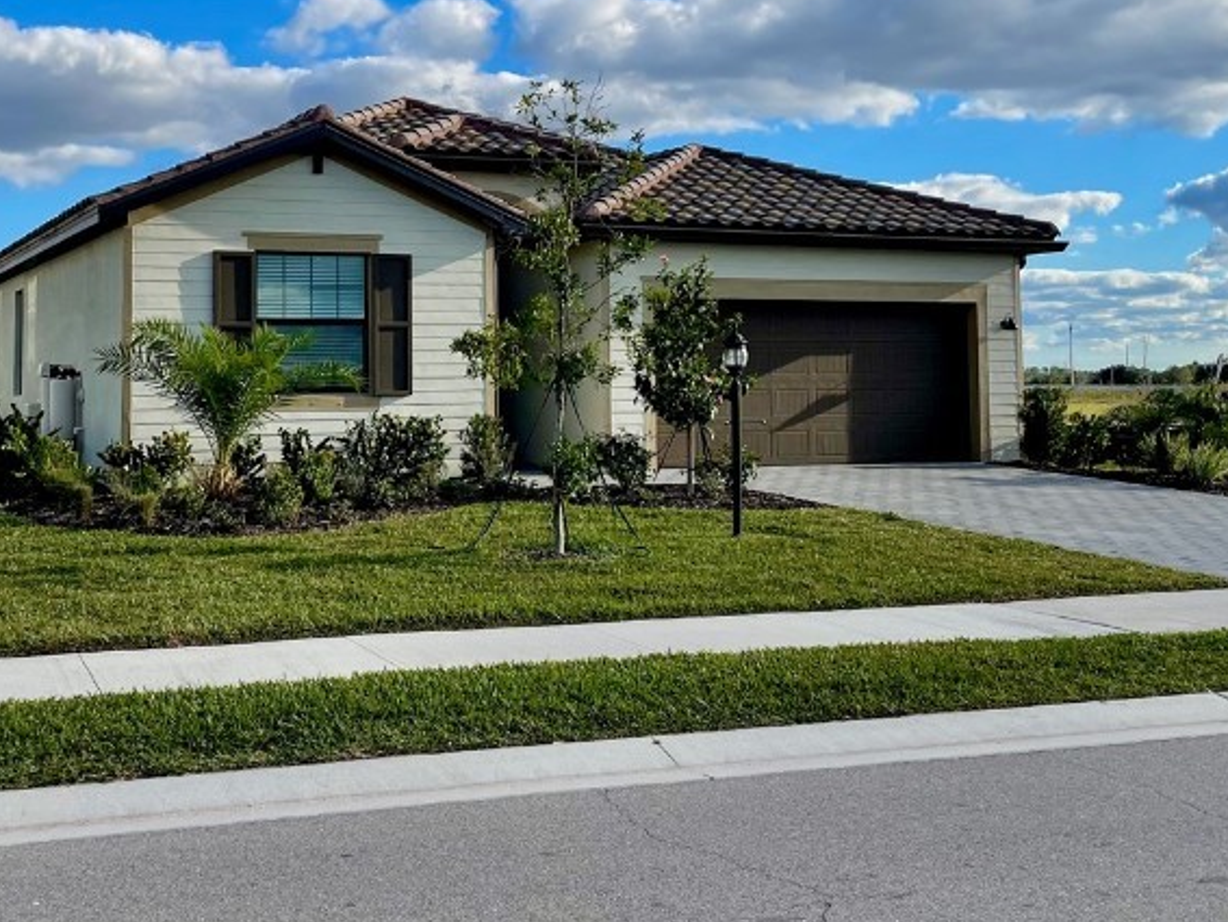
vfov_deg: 30.6
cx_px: 473
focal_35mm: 47
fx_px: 1668
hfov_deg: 40.2
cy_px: 278
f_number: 1.6
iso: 32
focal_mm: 4.2
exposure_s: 1/3731
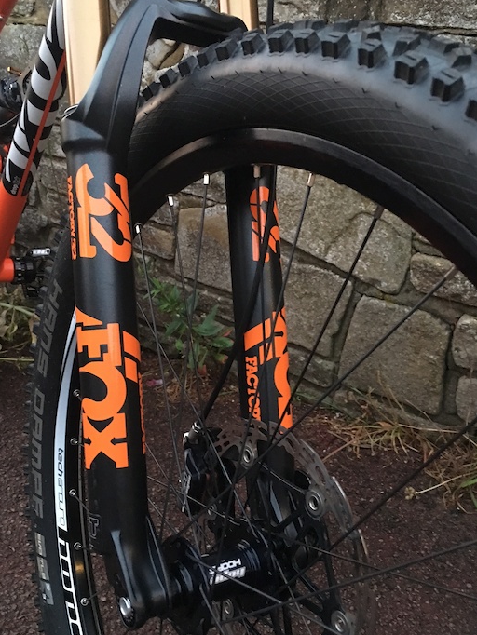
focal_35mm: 34
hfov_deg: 41.8
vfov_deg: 53.9
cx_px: 218
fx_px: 624
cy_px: 320
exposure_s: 1/17
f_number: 2.2
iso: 500
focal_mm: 4.15
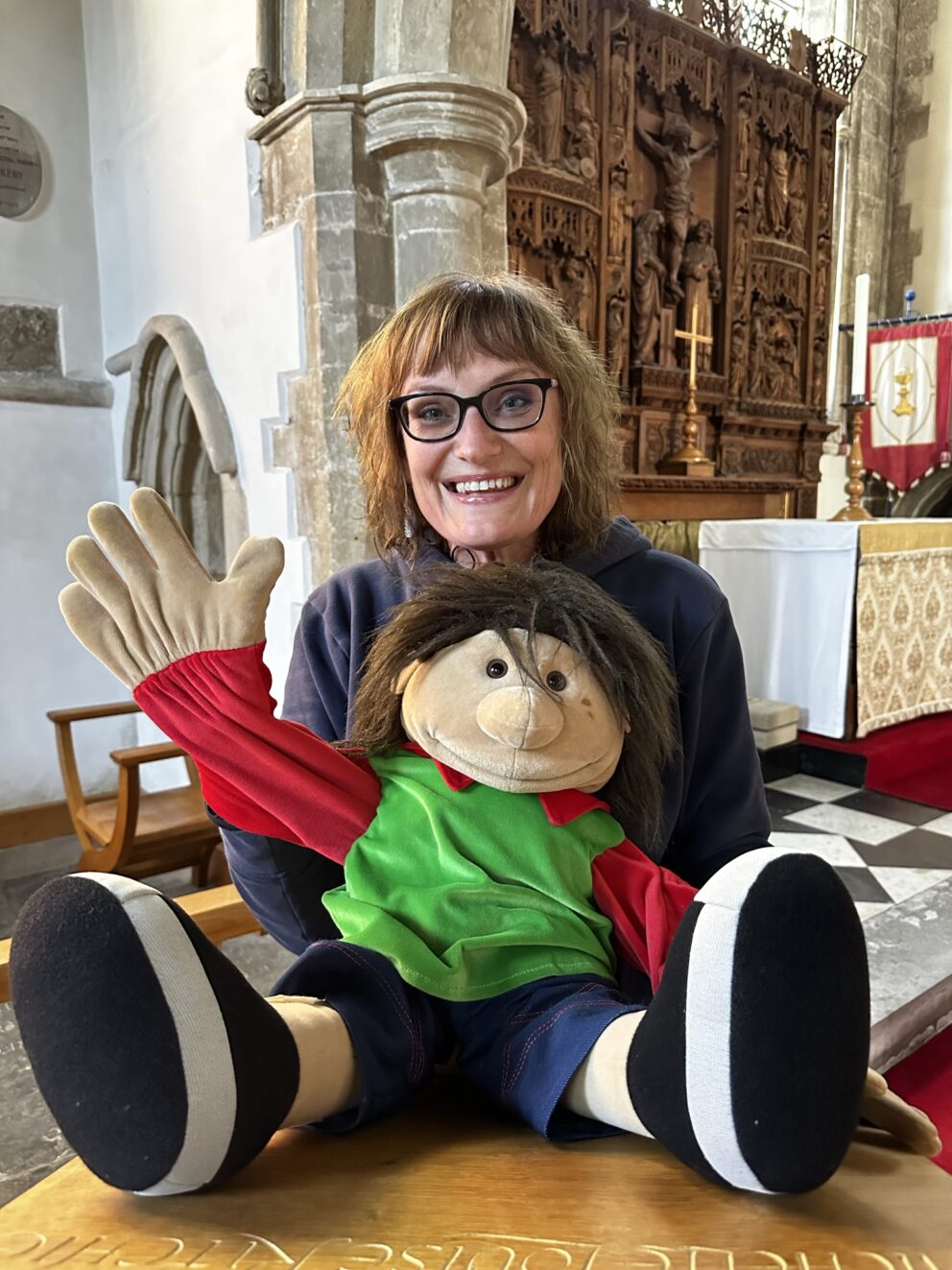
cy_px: 635
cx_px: 476
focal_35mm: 24
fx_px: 880
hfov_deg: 56.8
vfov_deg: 71.6
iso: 800
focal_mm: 6.86
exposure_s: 1/60
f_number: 1.78
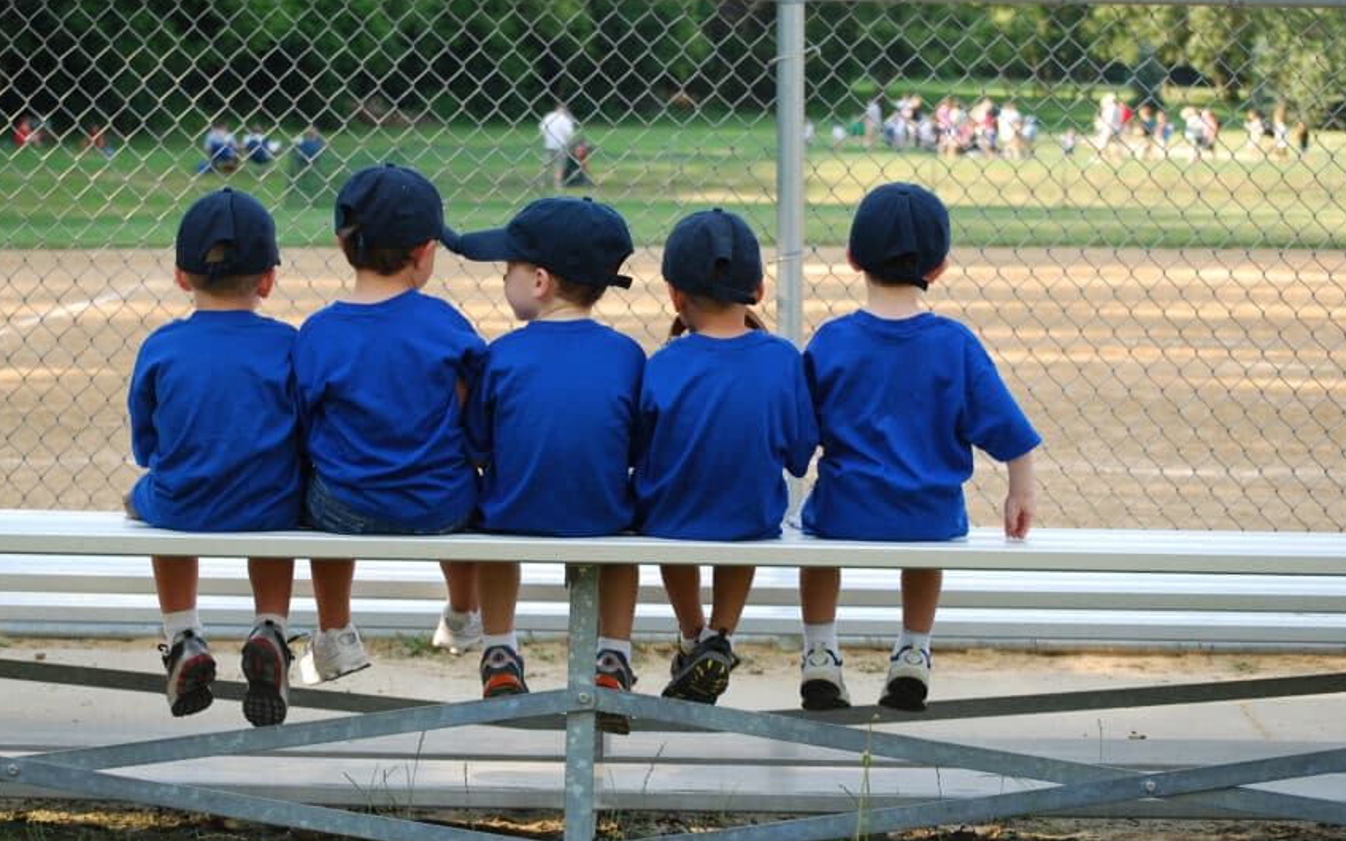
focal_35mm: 102
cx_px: 554
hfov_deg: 20.4
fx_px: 3728
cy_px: 310
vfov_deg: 12.9
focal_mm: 55
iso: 160
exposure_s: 1/125
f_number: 5.6
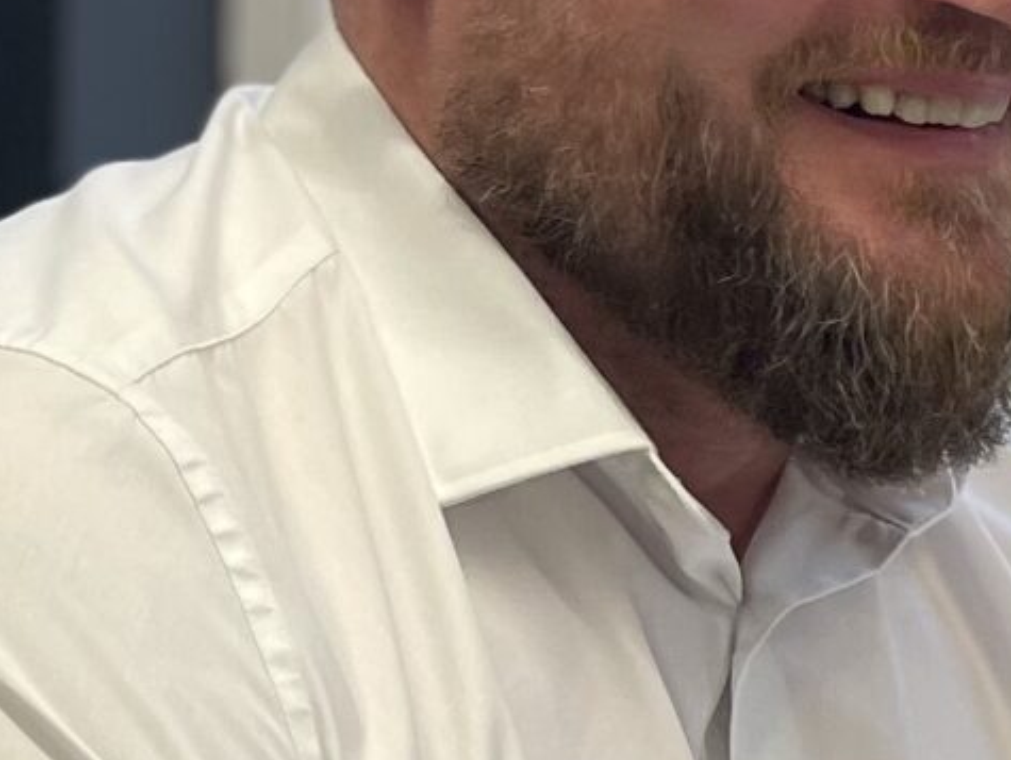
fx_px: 4092
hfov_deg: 13.6
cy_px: 170
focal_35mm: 140
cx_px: -253
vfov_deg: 10.6
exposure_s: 1/100
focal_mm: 4.2
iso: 80
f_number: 1.6
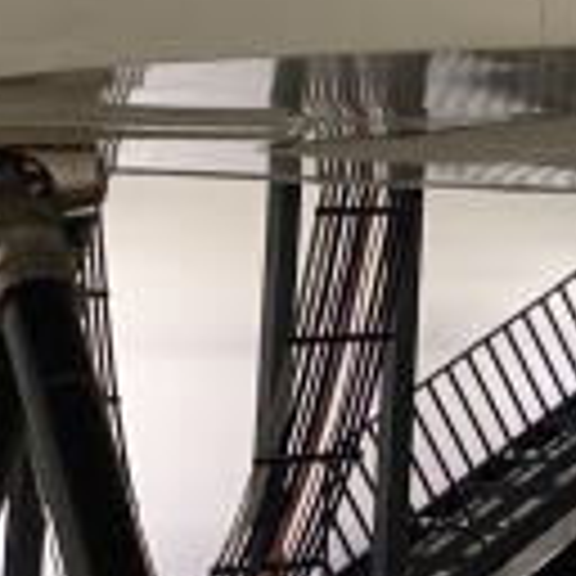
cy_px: -173
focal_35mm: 161
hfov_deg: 9.6
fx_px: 3031
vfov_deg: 10.6
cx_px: 1413
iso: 200
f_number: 1.8
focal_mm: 4.25
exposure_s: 1/60
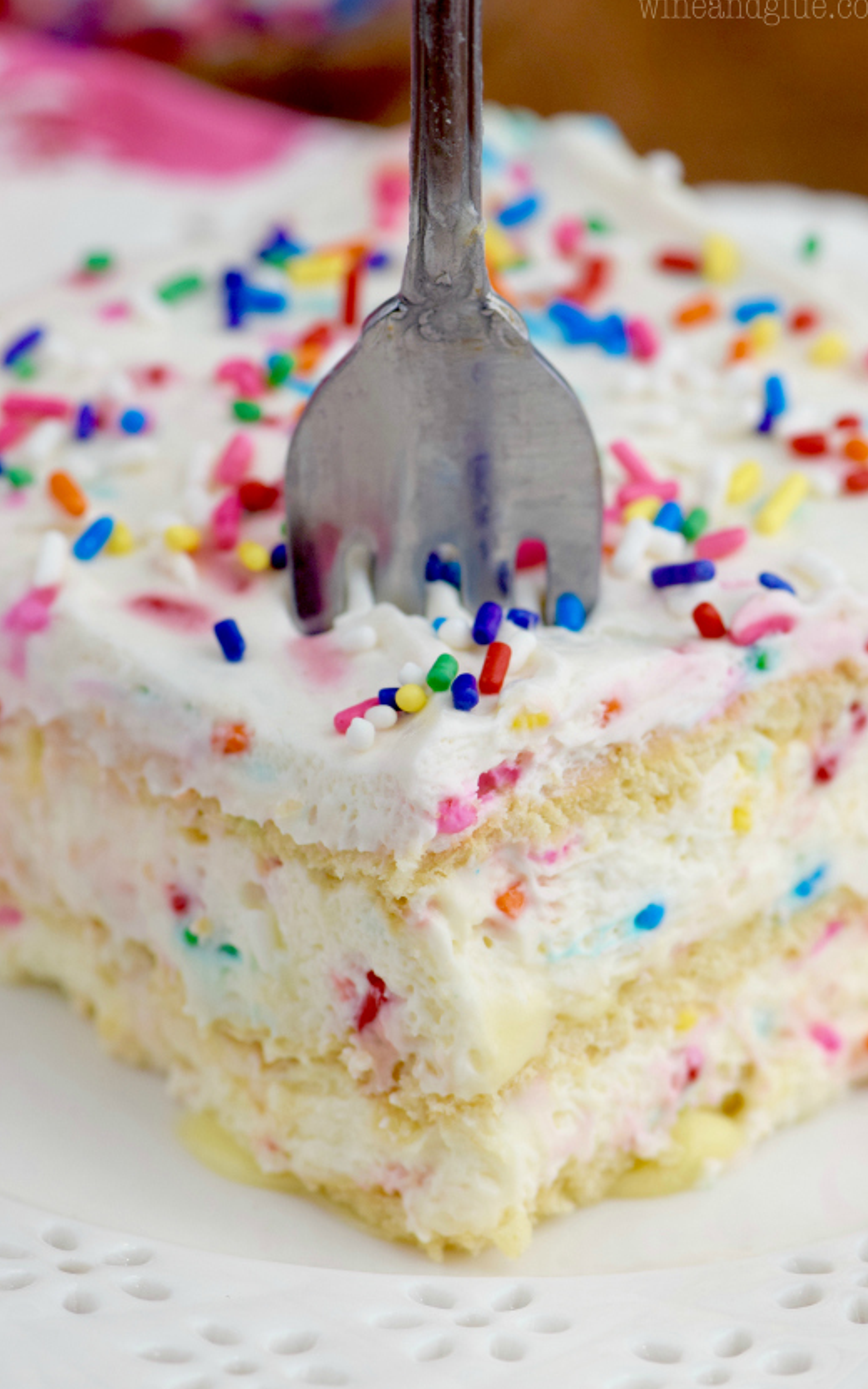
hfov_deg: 7.6
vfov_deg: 12.1
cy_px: 736
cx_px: 409
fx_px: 6569
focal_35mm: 174
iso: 500
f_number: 9
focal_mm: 105
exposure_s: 1/500
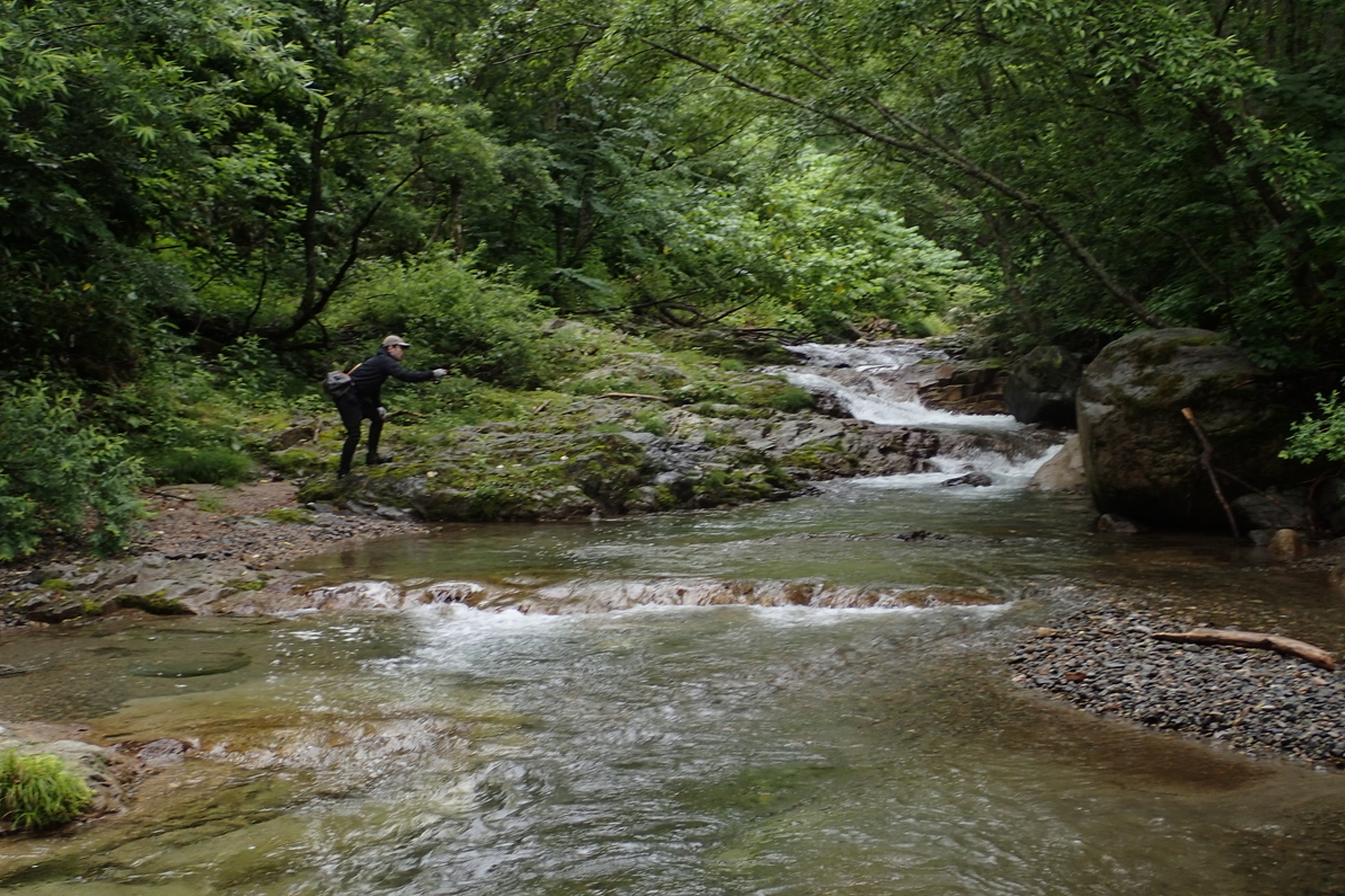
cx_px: 672
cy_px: 467
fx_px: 1681
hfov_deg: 43.6
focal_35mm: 45
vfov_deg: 29.9
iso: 100
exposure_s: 1/100
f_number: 4
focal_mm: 7.86
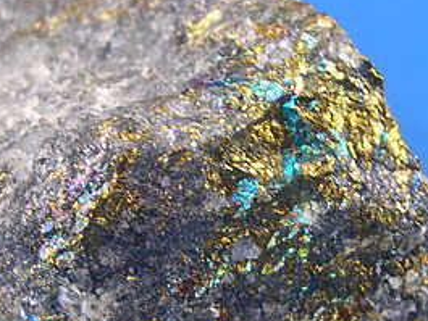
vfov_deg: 14.4
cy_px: 179
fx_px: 1274
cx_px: 218
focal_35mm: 103
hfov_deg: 19.1
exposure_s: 1/15.2
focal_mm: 8
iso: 100
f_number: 2.8
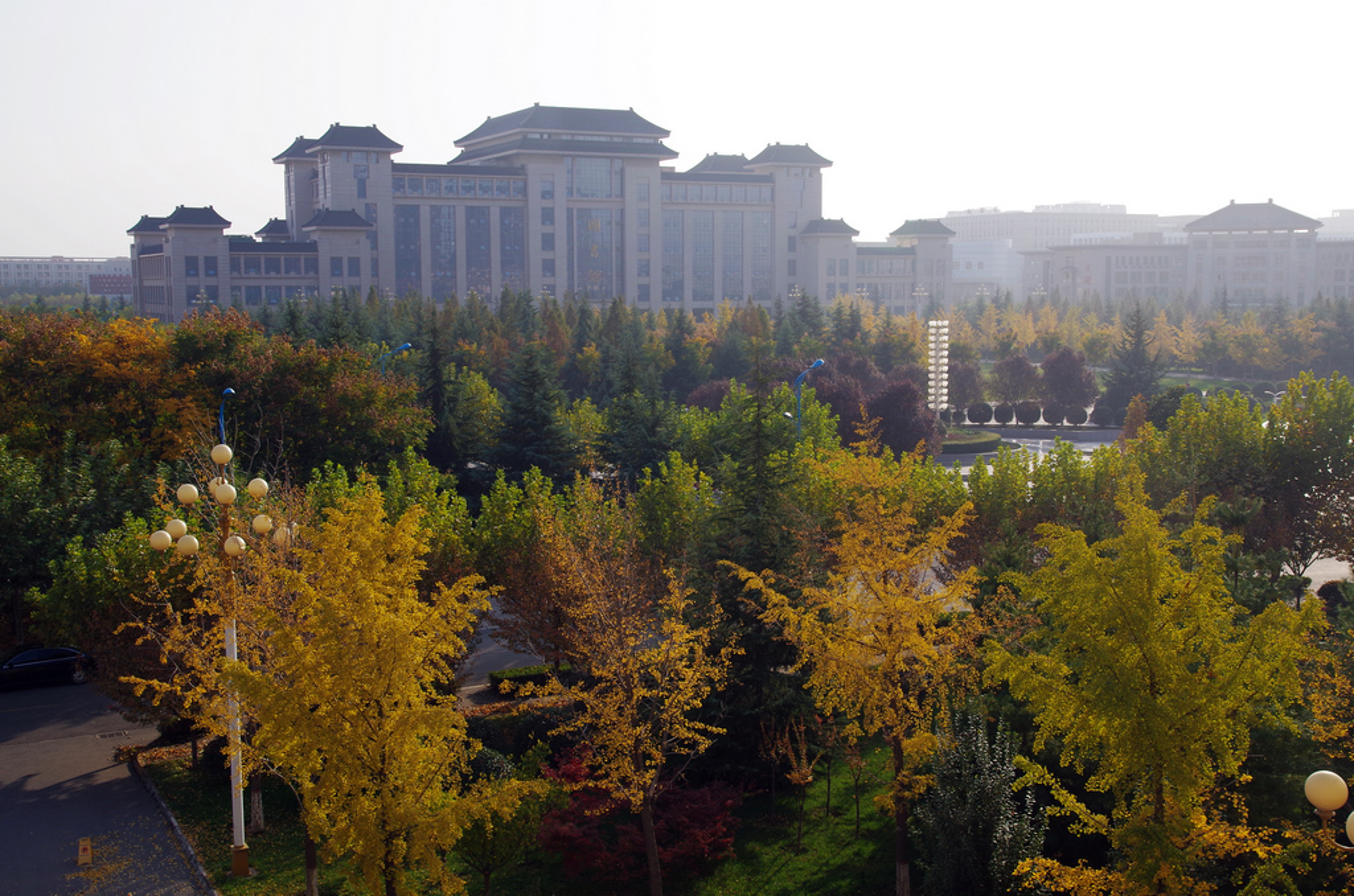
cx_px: 677
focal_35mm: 39
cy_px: 448
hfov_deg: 49.6
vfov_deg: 34.1
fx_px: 1464
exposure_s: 1/200
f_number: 9
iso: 200
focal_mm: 25.63
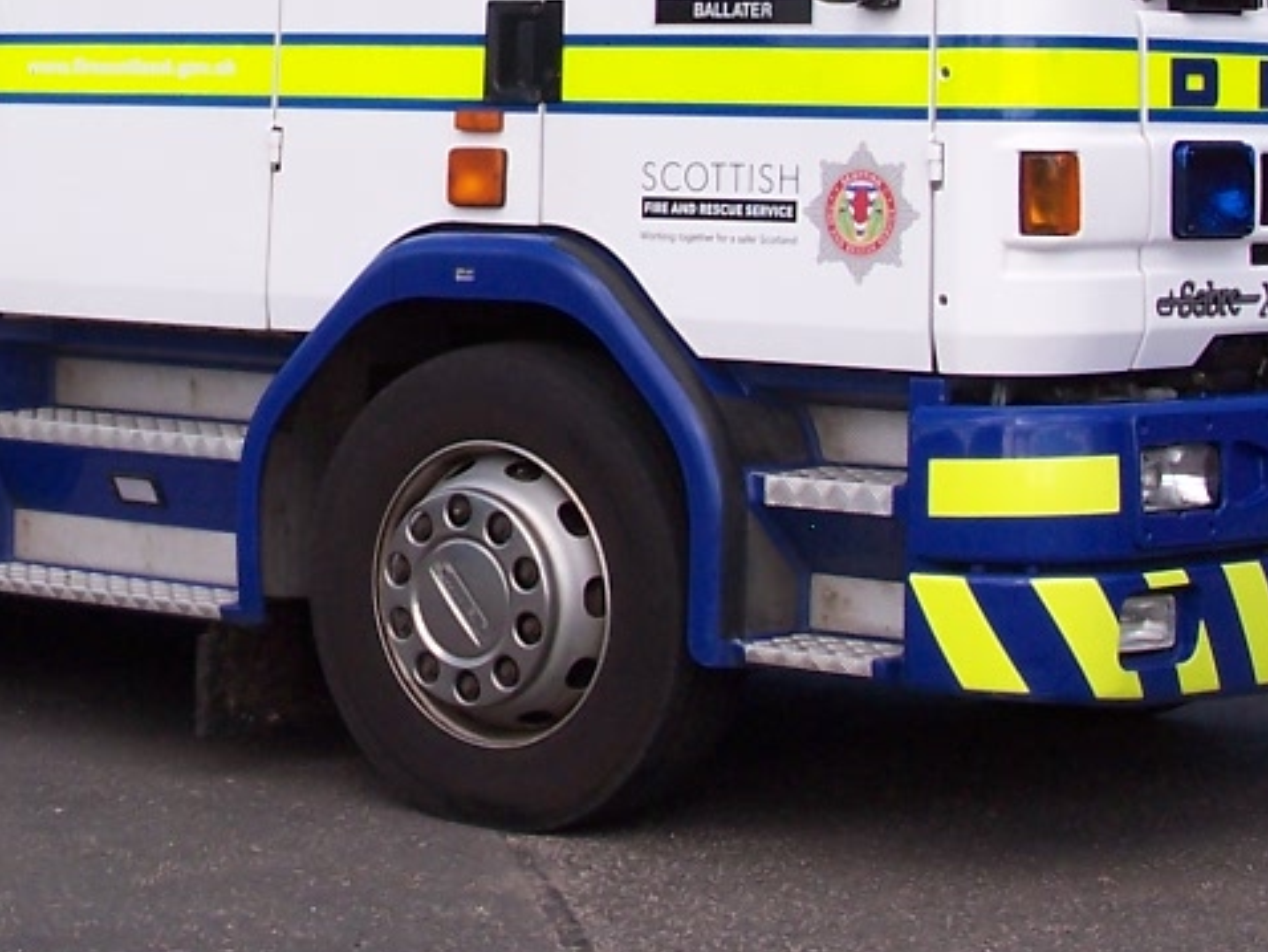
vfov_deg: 11.5
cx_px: 228
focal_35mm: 128
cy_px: -16
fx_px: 4691
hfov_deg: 15.3
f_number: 3.2
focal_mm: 8.5
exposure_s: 1/500
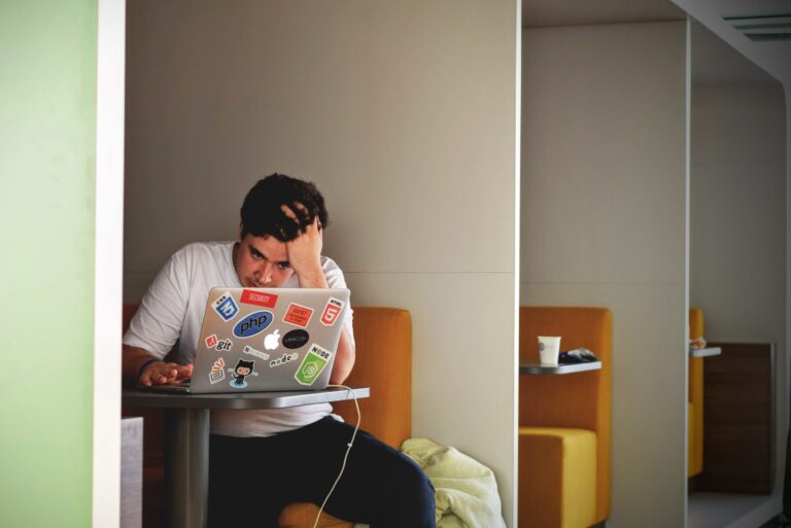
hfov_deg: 27.0
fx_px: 1649
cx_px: 396
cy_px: 264
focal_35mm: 75
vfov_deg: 18.2
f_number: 3.2
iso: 640
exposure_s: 1/60
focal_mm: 50
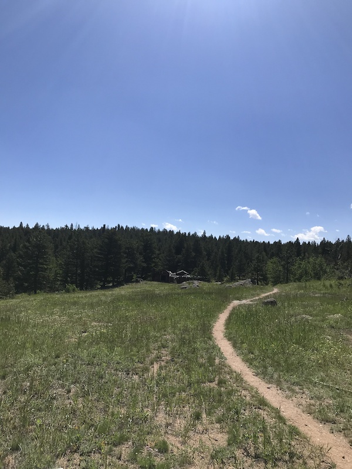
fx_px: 380
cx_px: 176
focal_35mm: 28
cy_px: 234
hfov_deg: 49.7
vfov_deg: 63.4
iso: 20
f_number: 1.8
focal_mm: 3.99
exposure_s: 1/3690
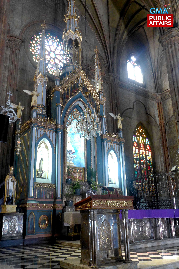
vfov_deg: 58.7
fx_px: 238
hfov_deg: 41.1
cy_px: 134
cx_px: 90
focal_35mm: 32
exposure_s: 1/8
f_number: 2.8
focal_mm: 6.3
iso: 200
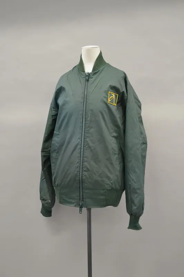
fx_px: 403
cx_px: 92
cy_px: 138
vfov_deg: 37.9
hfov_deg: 25.7
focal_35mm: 52
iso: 1250
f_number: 5
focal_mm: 35
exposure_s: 1/60
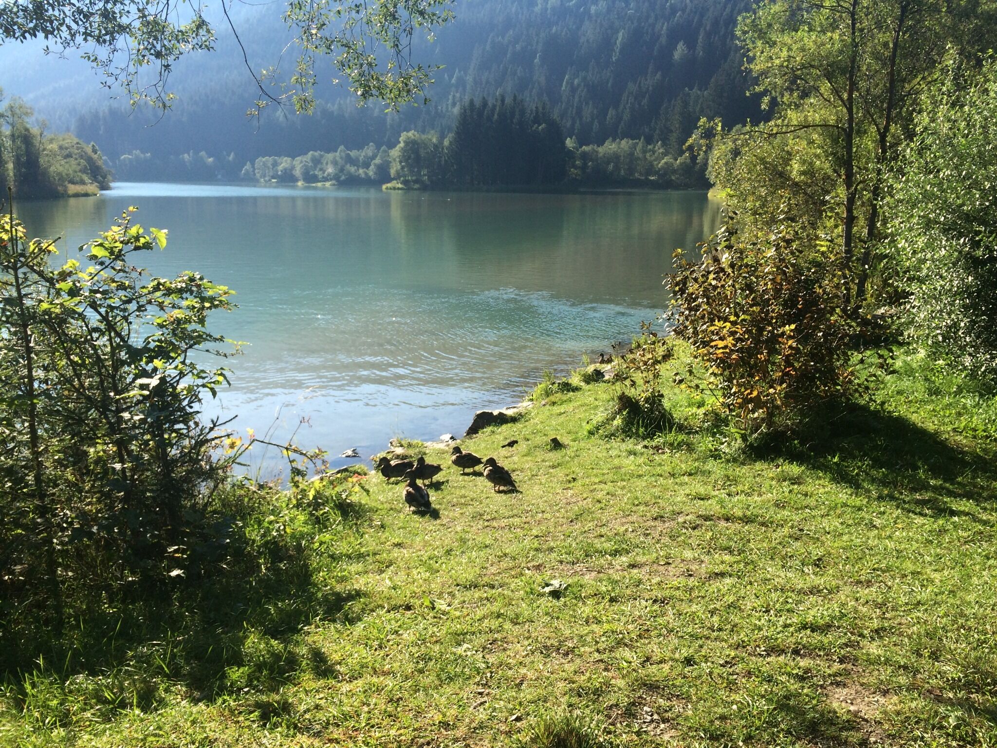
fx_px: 835
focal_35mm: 29
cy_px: 374
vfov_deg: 48.2
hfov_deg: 61.7
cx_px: 498
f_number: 2.2
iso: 32
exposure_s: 1/1109
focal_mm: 4.15
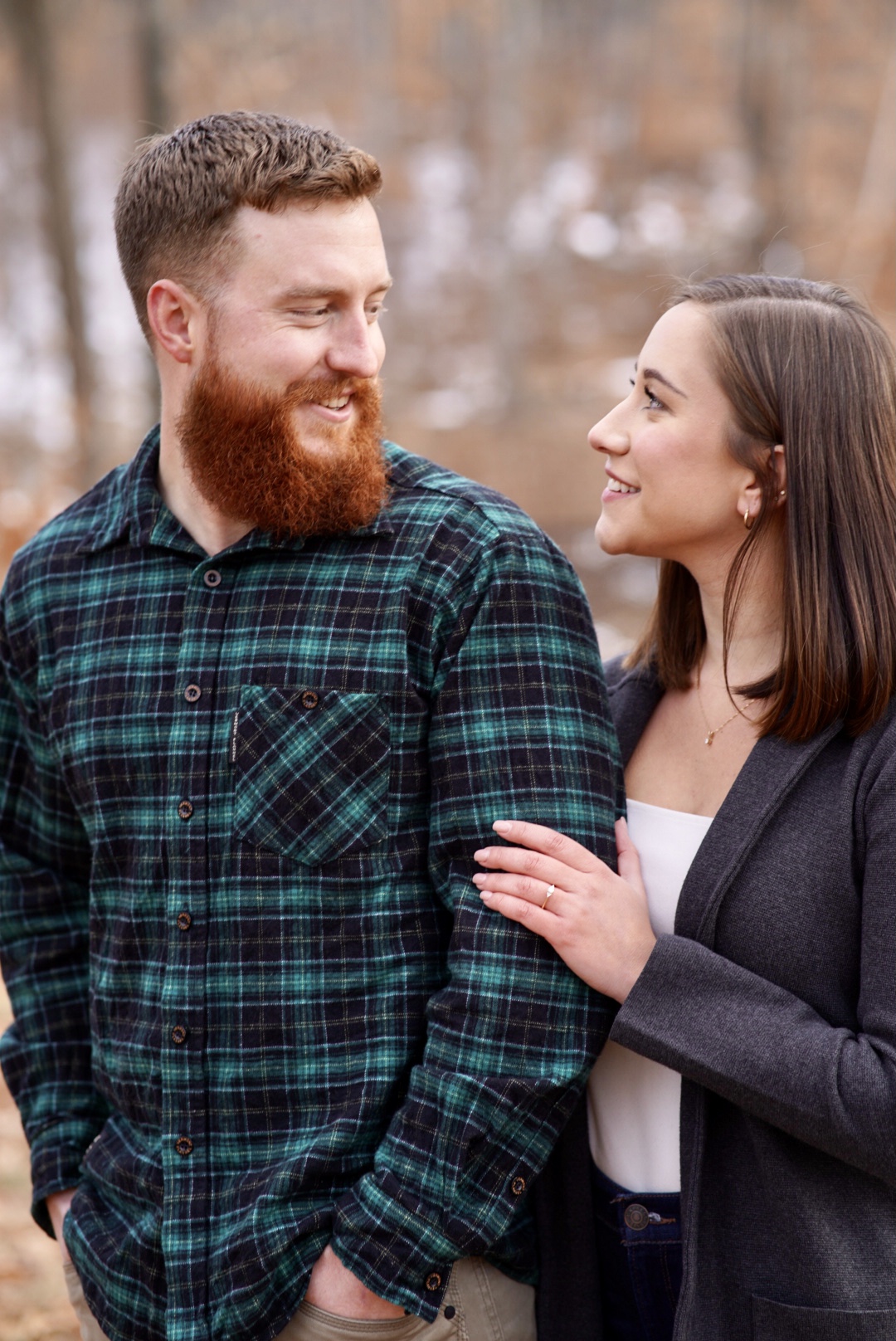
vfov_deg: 23.9
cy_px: 670
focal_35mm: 85
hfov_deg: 16.1
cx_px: 448
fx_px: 3168
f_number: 2.8
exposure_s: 1/200
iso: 125
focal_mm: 85
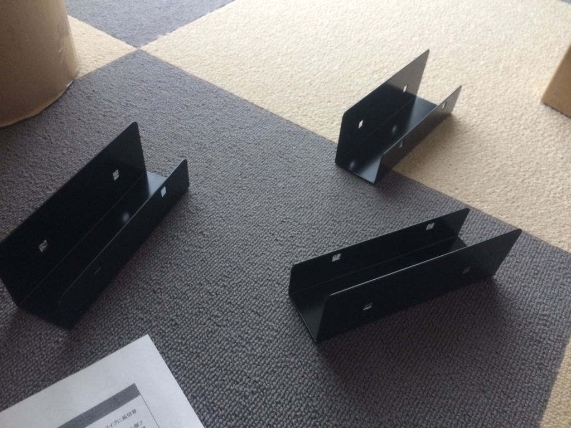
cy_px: 214
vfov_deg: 48.2
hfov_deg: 61.7
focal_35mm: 29
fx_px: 478
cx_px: 286
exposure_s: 1/30
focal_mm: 4.15
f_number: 2.2
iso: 125
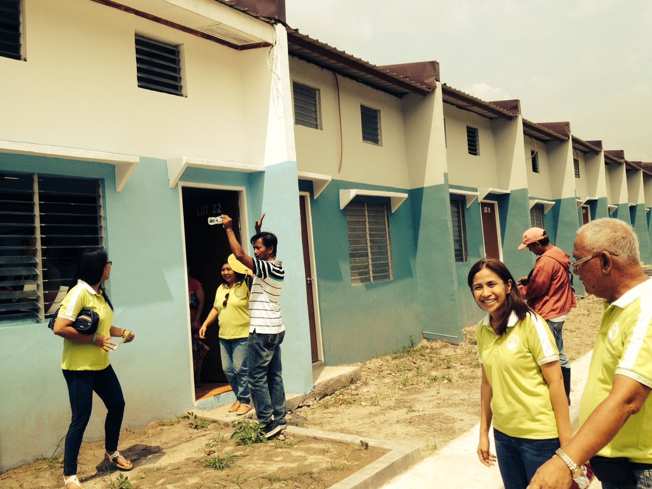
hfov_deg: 52.6
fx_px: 659
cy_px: 244
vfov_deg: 40.7
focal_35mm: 35
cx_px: 326
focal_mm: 4.28
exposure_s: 1/2208
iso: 50
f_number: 2.4
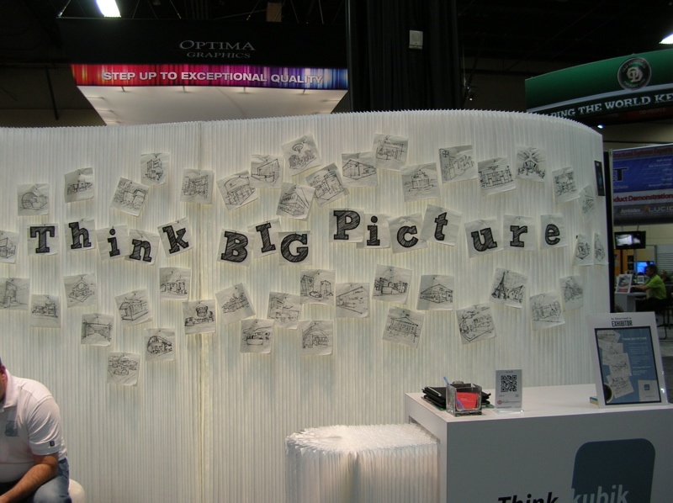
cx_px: 336
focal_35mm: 36
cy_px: 252
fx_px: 699
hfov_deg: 51.4
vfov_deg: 39.6
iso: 50
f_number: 2.7
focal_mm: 6
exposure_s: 1/29.4
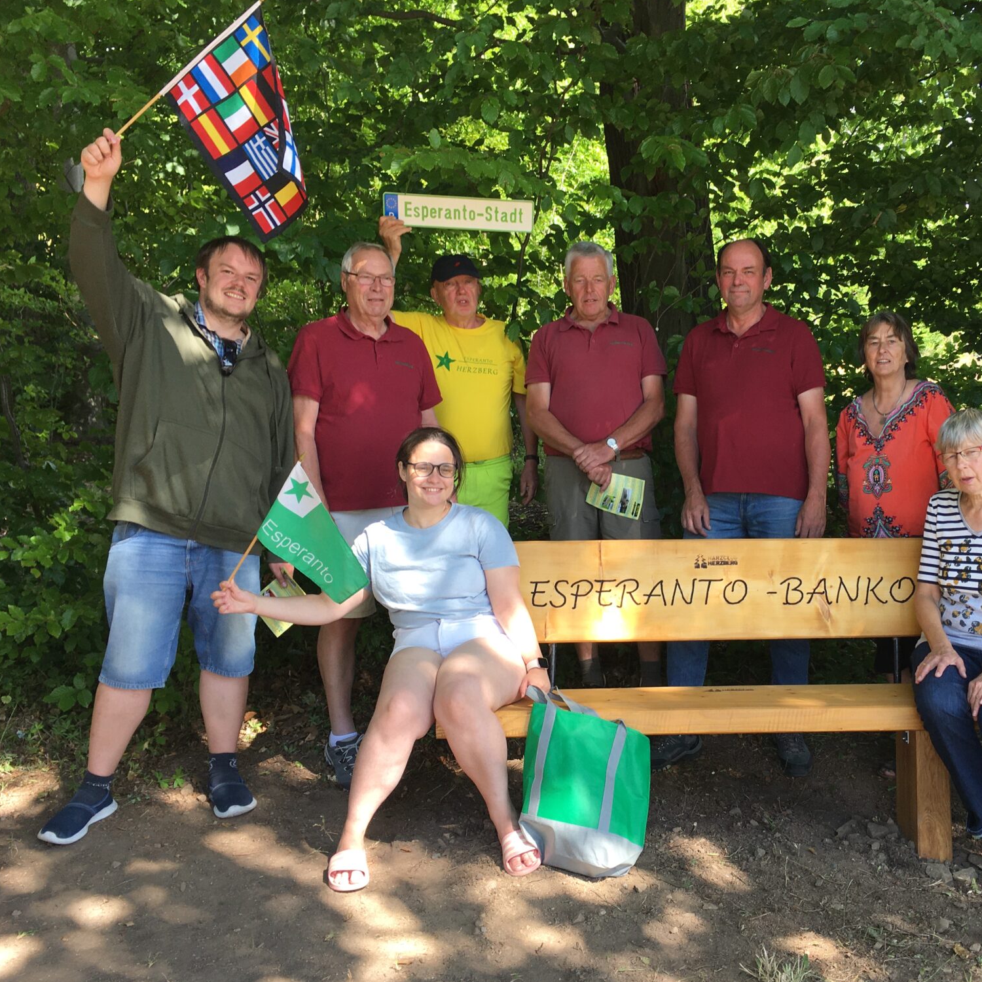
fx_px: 1123
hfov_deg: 46.5
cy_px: 497
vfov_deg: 47.2
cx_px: 647
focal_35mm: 35
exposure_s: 1/146
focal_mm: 4.15
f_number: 2.2
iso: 25
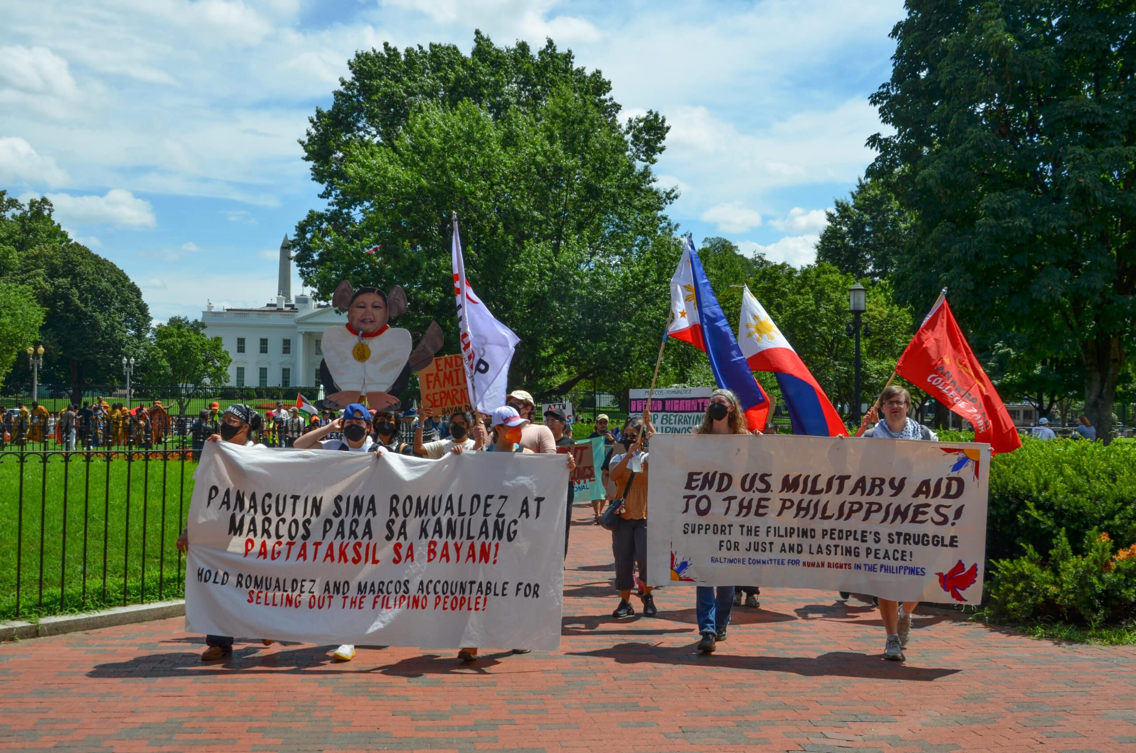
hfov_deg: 53.2
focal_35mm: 36
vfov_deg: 36.7
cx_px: 568
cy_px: 376
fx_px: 1134
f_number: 8
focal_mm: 24
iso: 100
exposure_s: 1/250
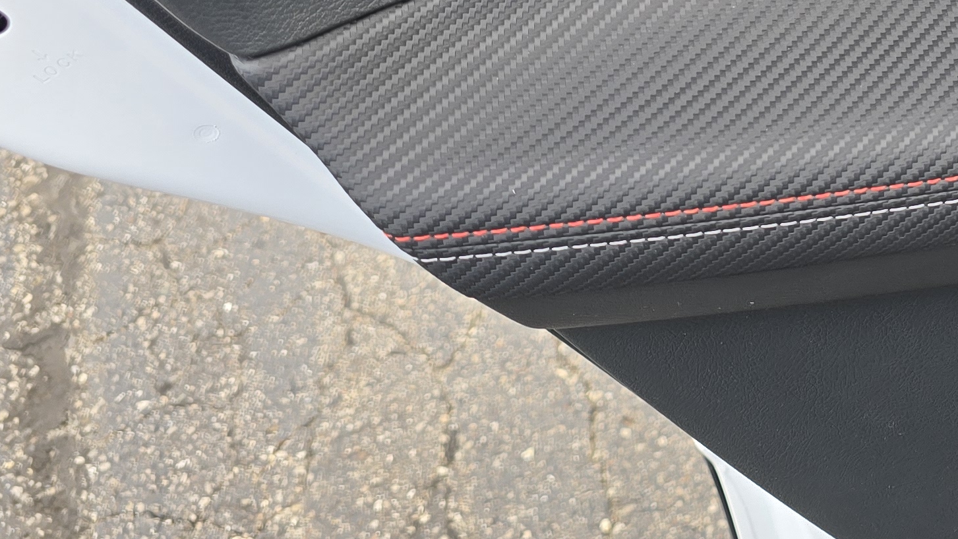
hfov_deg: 27.4
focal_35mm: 69
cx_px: 1112
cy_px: -110
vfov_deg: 16.7
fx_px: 1753
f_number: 1.7
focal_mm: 6.3
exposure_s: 1/180
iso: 25
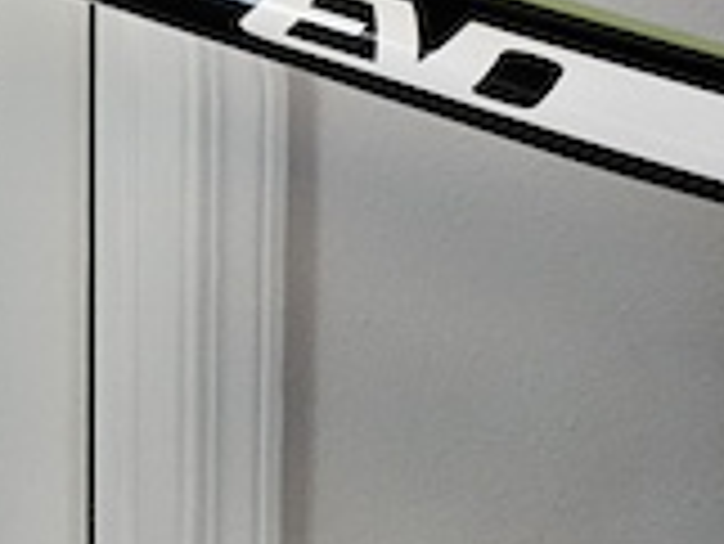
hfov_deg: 14.7
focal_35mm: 119
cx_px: -535
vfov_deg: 10.7
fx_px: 2491
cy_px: -746
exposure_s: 1/120
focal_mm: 5
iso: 1000
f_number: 1.8
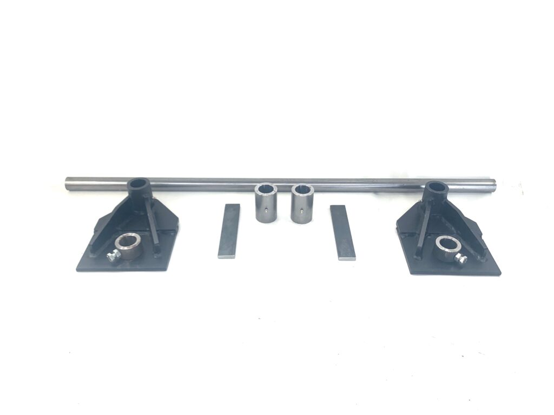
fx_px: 416
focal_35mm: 26
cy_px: 208
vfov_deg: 53.1
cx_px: 277
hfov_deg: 67.3
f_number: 1.8
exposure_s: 1/157
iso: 25
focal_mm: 4.25
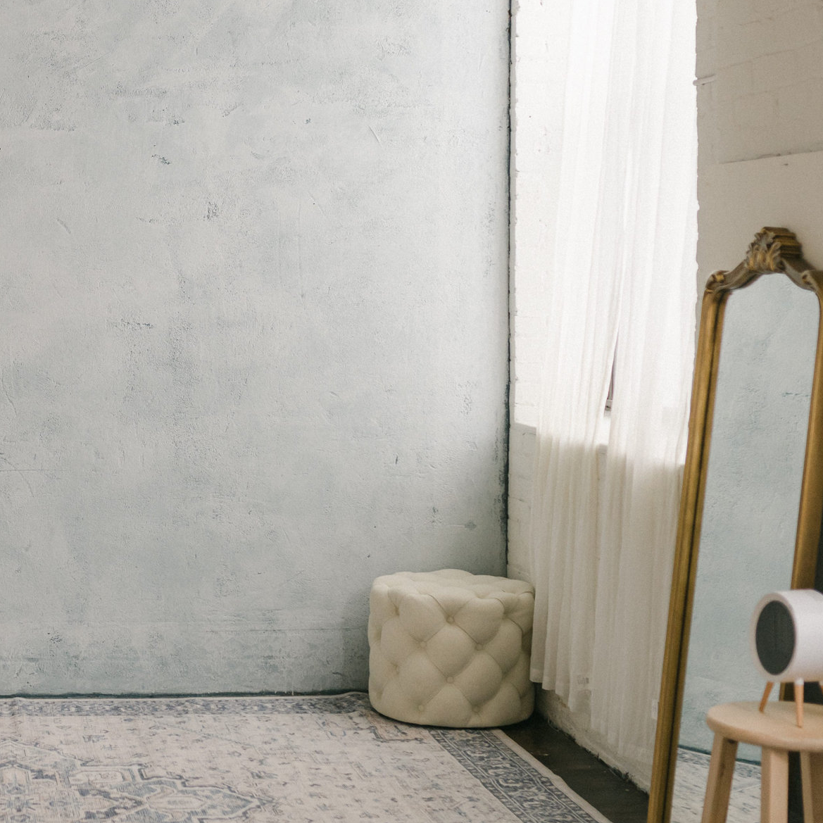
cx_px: -23
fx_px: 1775
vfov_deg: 26.0
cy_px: 278
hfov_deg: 24.7
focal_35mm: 66
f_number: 2.2
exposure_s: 1/250
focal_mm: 35
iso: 800
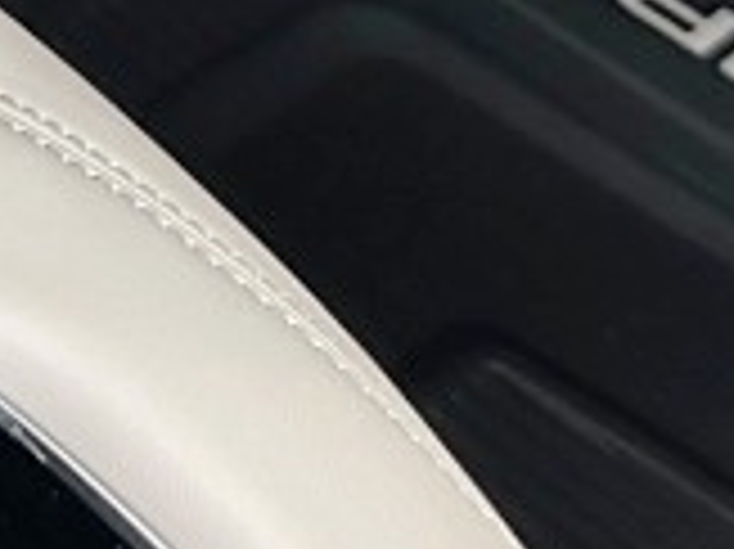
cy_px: -837
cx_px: -302
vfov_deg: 8.8
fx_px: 3199
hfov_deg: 12.6
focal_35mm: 151
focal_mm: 6.86
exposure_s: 1/40
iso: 640
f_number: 1.78
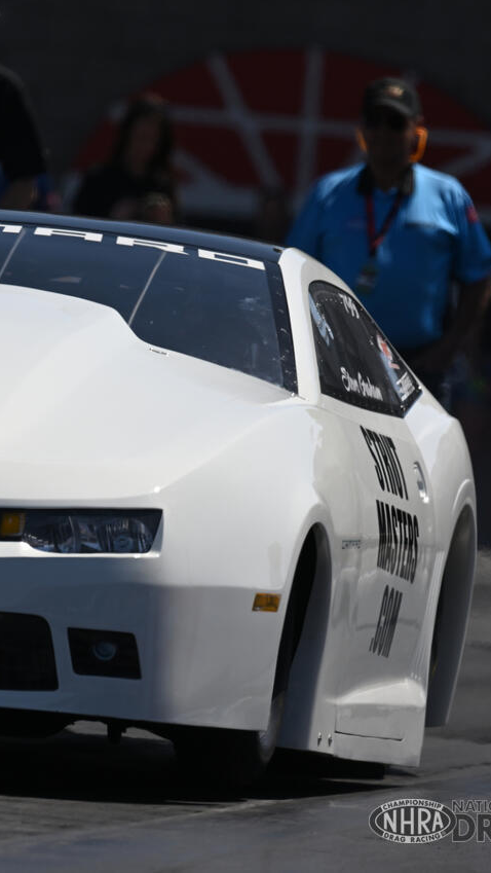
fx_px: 18249
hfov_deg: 1.5
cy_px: 436
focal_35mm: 789
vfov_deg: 2.7
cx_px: 5
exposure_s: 1/1600
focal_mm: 500
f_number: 11
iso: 250
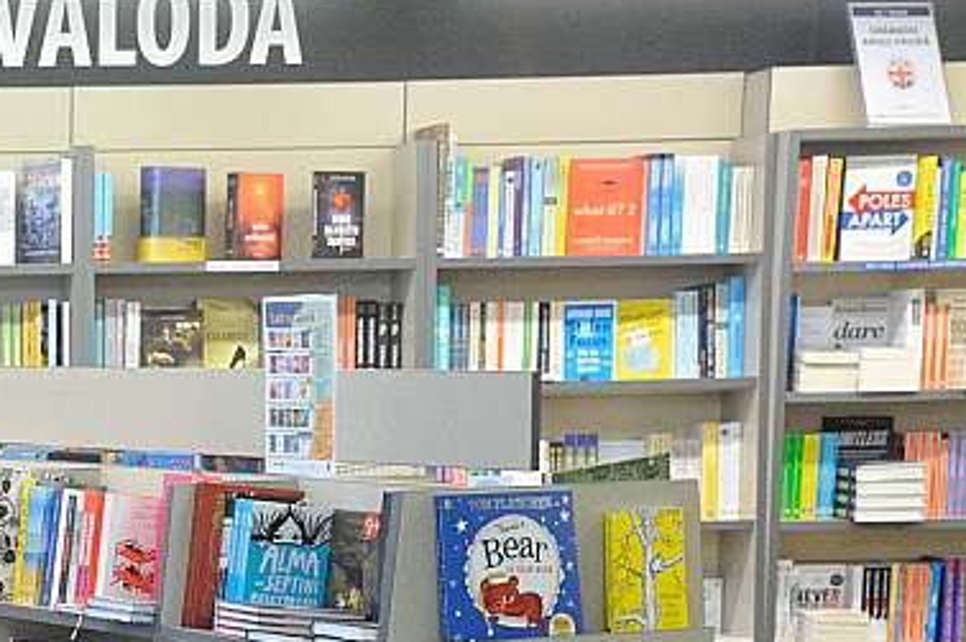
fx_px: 3403
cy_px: 779
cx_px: -187
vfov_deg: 10.6
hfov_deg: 15.6
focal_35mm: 127
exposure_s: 1/180
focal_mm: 48
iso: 6400
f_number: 8
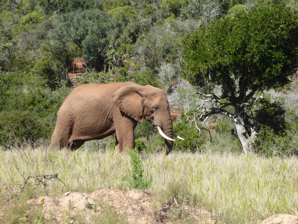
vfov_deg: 8.8
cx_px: 149
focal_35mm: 168
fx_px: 1446
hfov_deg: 11.8
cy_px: 112
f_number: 5.4
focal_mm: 27.1
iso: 80
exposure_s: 1/160
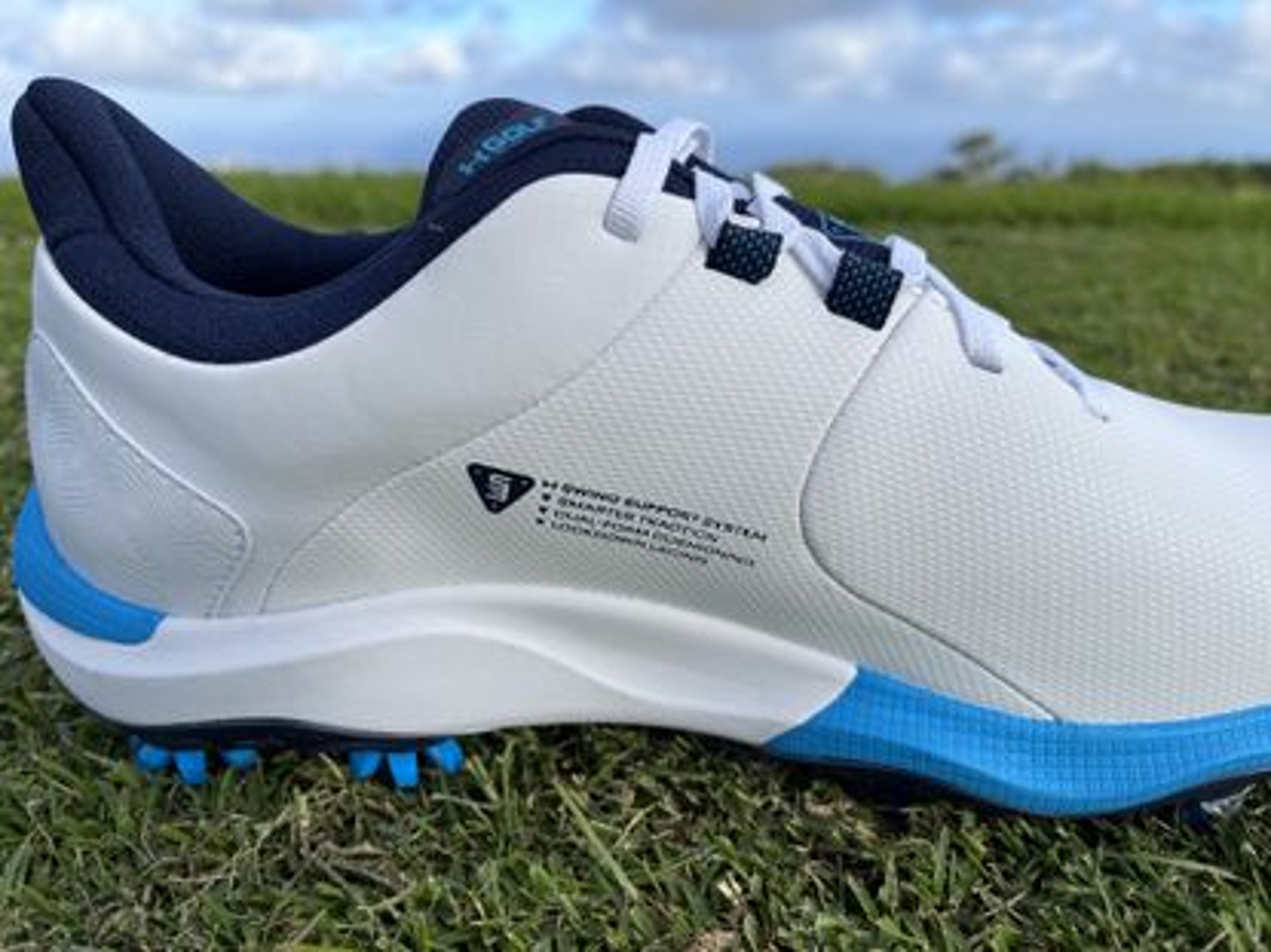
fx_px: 954
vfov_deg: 53.0
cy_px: 476
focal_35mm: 26
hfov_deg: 67.3
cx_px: 636
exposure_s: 1/2513
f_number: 1.6
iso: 50
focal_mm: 5.1
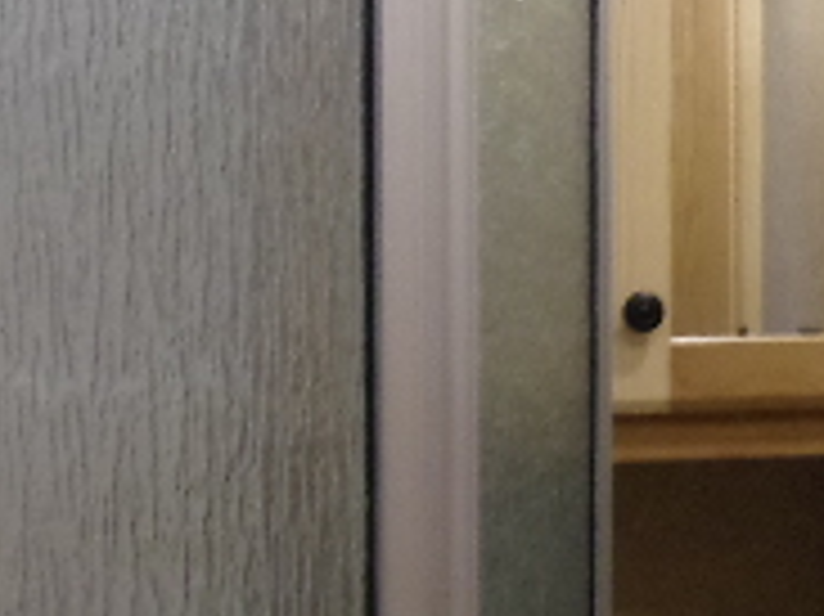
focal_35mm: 84
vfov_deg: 17.5
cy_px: 265
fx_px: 1998
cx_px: 887
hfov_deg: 22.1
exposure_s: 1/26
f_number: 3.3
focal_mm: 4.3
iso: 200
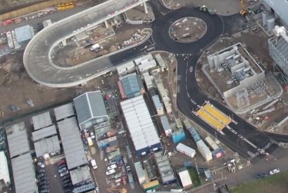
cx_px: 236
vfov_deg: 15.4
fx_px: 697
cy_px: -2
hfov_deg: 23.0
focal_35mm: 87
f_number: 10
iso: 1600
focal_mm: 25
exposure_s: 1/800
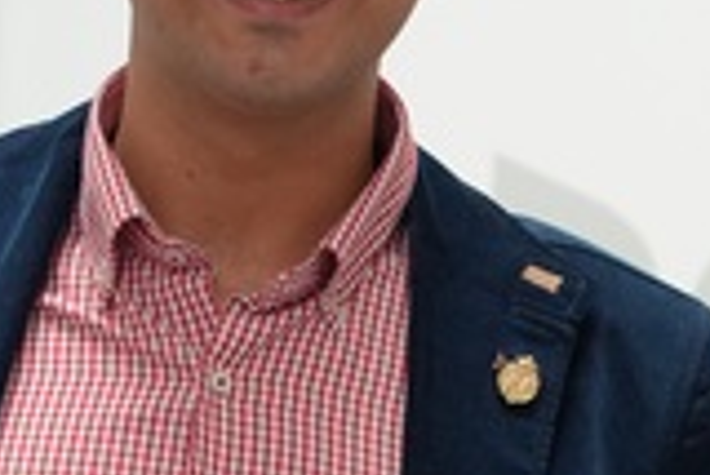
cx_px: 701
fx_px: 5132
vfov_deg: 5.2
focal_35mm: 260
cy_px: 730
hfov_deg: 7.9
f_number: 4
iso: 2000
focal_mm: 52
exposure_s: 1/160
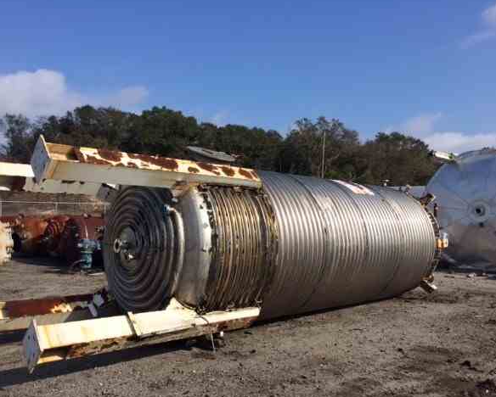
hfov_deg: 57.1
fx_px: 455
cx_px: 230
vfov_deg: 47.2
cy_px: 198
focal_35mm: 31
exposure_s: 1/2740
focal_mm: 4.15
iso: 32
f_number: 2.2
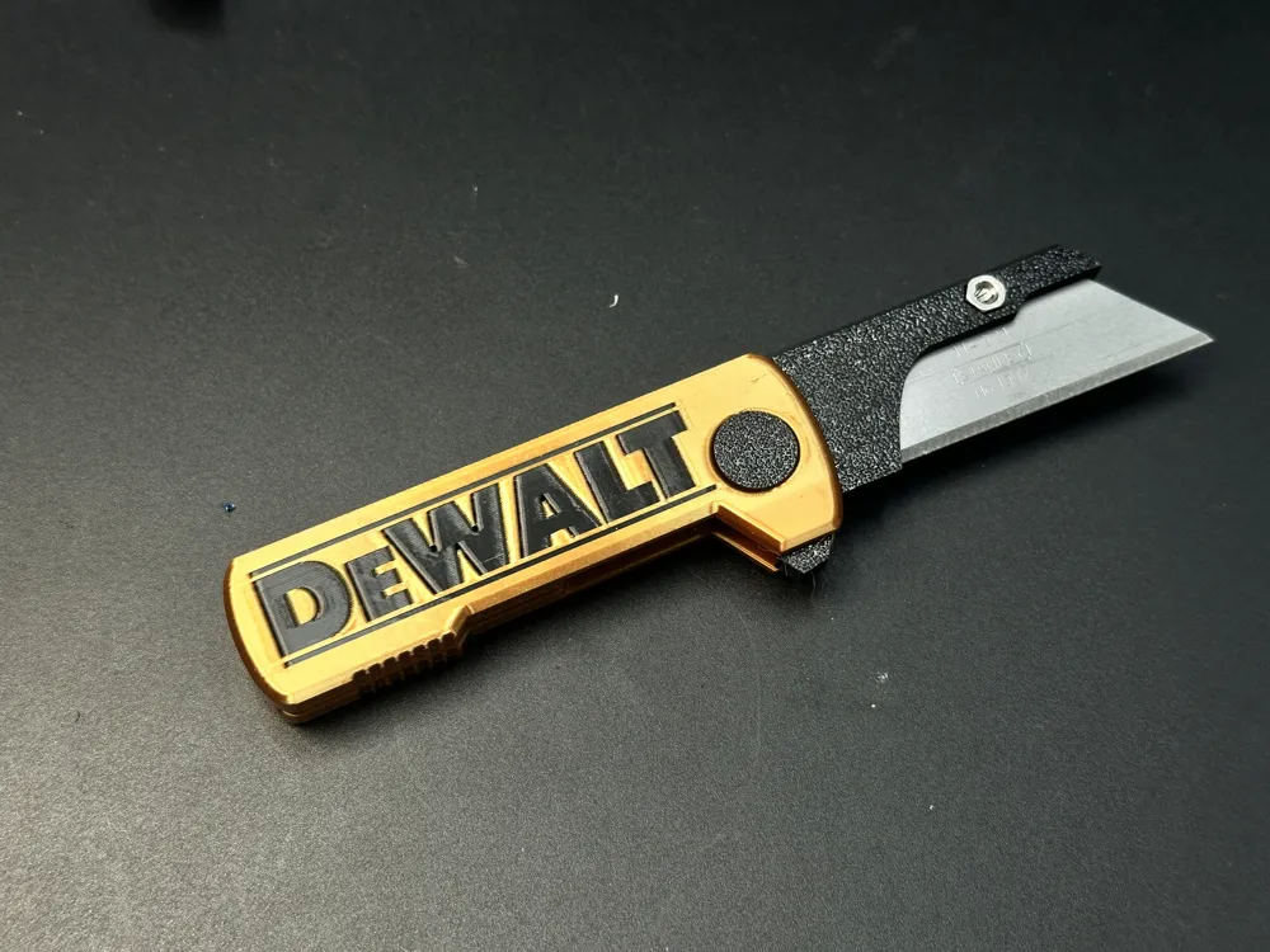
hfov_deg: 39.7
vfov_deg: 30.3
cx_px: 635
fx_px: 1761
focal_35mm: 48
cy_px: 476
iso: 64
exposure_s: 1/286
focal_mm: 6.86
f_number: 1.78
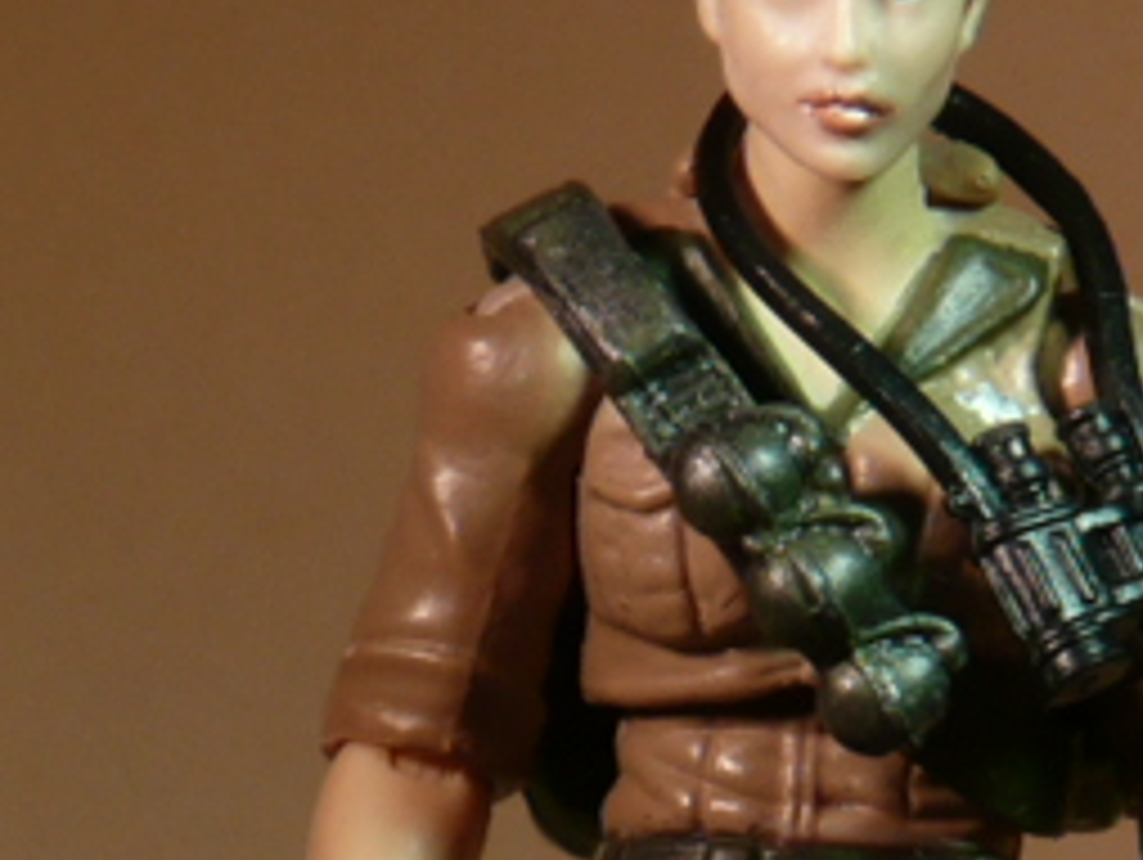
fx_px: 32720
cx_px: 868
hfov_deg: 2.0
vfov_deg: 1.5
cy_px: 729
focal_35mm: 990
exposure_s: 1/160
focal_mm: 43.3
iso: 100
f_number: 4.9
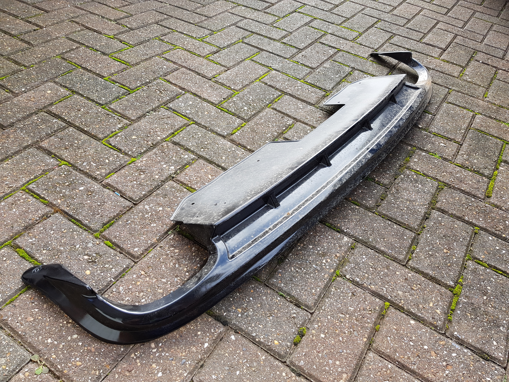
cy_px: 191
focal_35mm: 26
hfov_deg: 67.3
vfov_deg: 53.1
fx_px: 382
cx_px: 254
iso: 40
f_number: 1.7
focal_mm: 4.2
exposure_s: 1/285
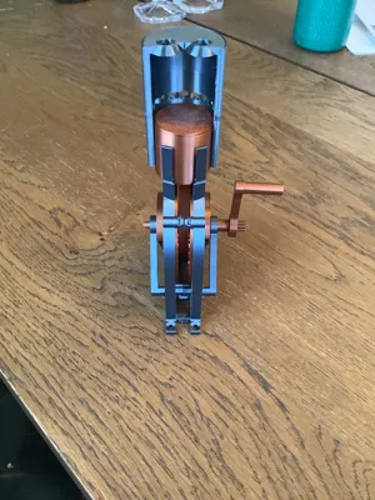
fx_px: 448
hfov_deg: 45.4
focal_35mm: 31
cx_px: 188
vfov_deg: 58.4
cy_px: 250
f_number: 2.4
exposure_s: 1/40
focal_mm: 3.3
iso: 400
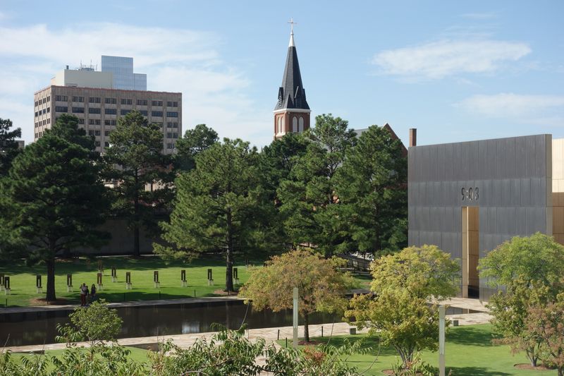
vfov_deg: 23.0
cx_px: 282
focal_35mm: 59
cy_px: 188
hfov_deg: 33.9
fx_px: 924
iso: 125
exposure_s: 1/400
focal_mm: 22.01
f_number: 5.6
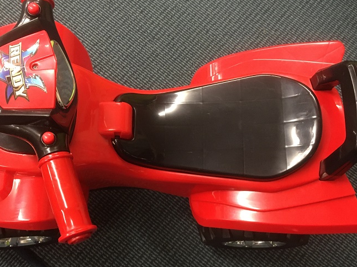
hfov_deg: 41.2
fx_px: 474
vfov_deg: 31.5
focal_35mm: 46
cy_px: 151
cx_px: 155
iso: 200
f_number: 2.2
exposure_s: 1/33
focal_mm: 4.15
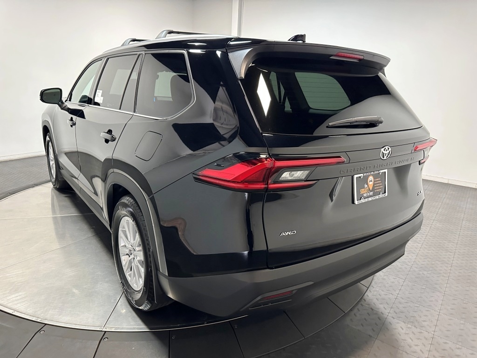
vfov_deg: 56.8
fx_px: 331
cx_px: 238
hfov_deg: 71.6
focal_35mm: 24
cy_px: 179
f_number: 1.78
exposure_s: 1/60
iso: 640
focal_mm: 6.86
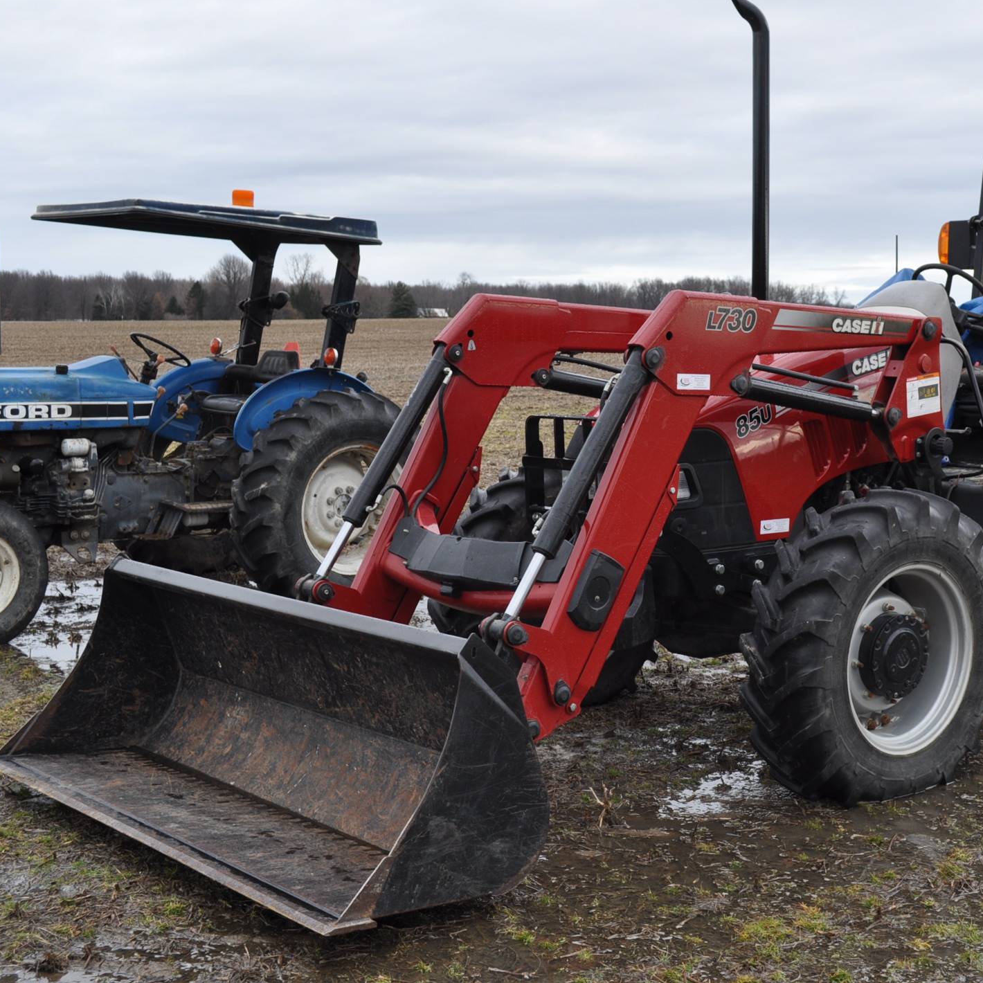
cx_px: 670
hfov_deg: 33.7
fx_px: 1606
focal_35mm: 50
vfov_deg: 34.0
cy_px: 491
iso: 200
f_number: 6.3
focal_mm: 26
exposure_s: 1/200
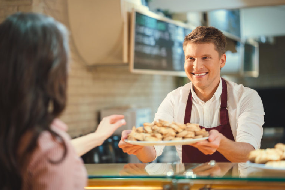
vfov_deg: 15.9
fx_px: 681
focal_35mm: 86
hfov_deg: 23.6
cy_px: 94
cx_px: 143
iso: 800
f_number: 2
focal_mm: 85
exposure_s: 1/320
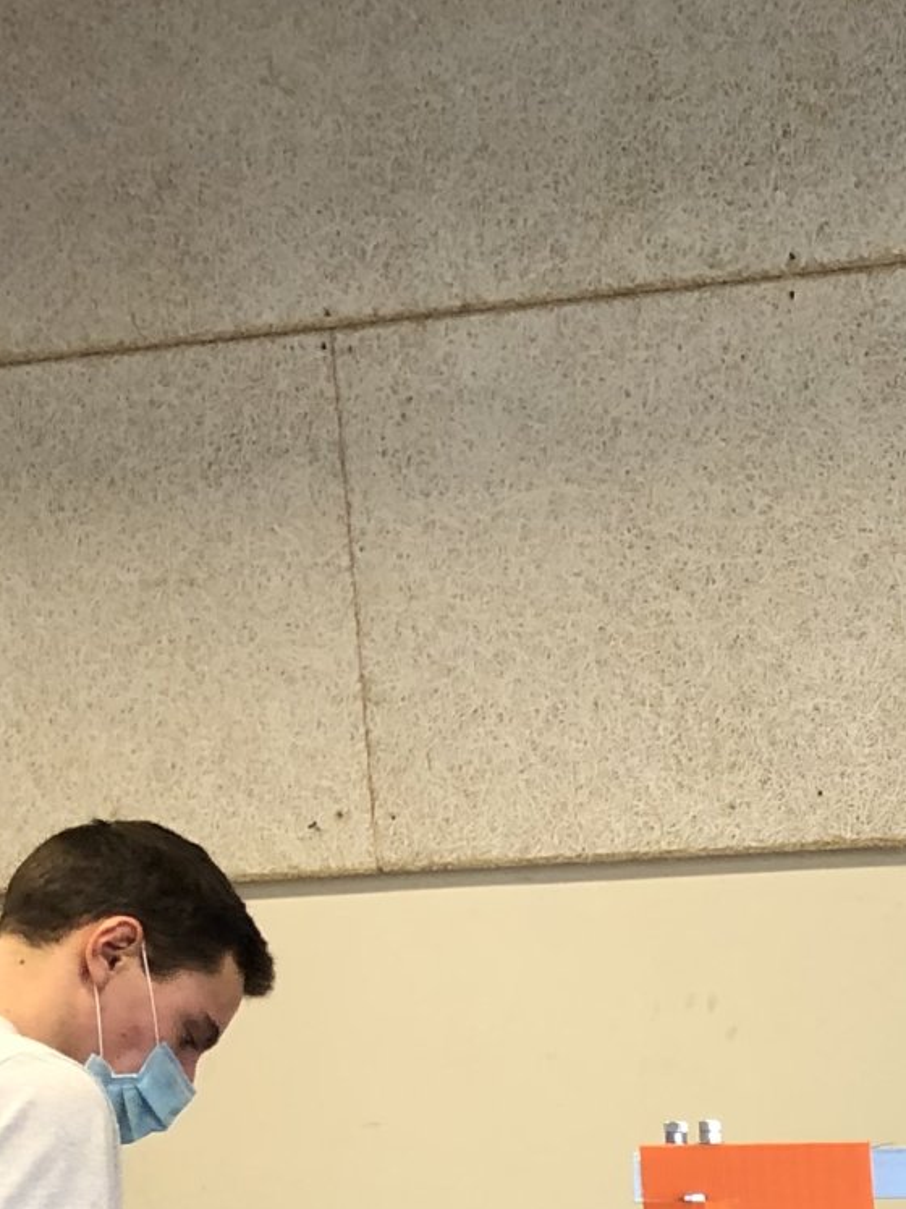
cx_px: 1359
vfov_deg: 17.4
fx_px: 3351
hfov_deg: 14.4
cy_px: 2044
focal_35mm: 96
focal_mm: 3.99
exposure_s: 1/30
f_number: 1.8
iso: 20
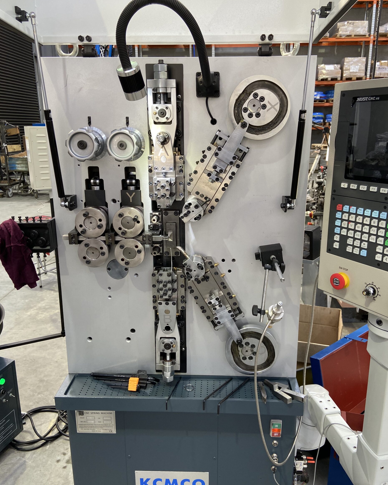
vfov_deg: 62.2
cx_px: 200
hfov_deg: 51.5
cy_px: 238
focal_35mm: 28
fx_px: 402
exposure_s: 1/50
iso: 64
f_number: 1.8
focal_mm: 4.25
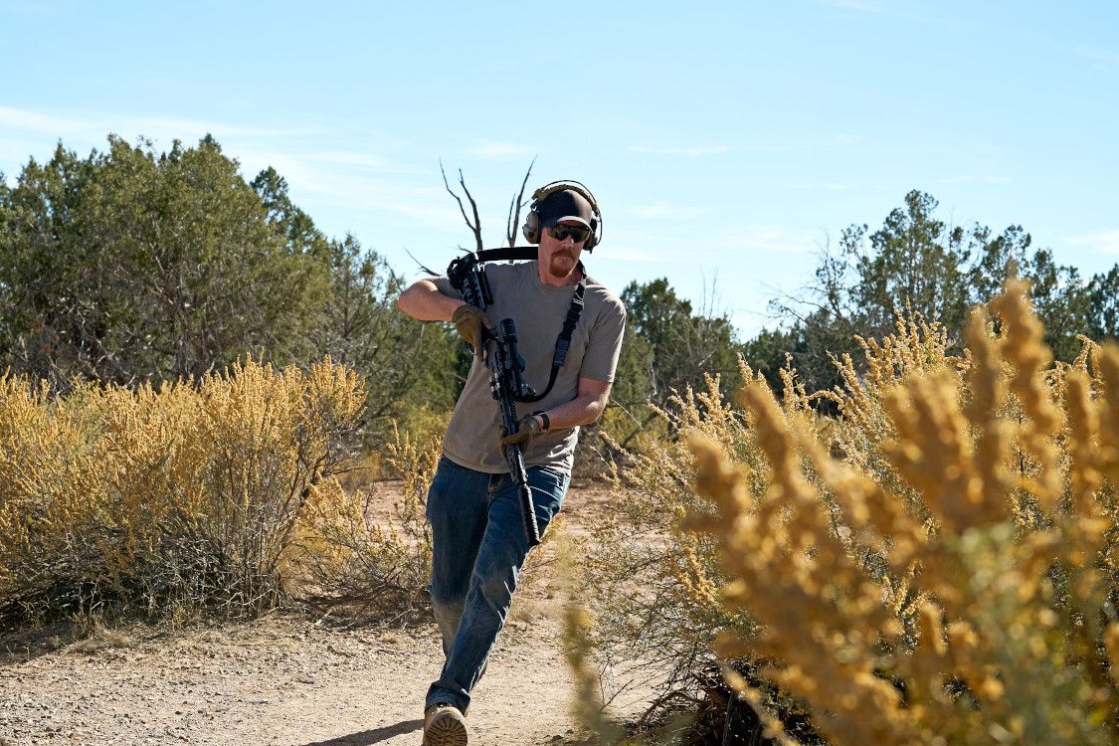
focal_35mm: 60
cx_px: 475
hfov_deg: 33.3
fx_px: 1865
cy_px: 337
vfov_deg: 22.6
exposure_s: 1/800
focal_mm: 50
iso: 400
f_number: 5.6
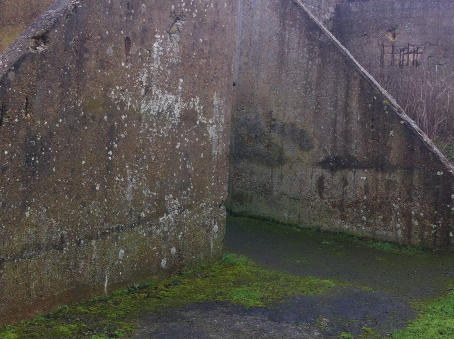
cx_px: 257
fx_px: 746
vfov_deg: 25.3
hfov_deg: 33.8
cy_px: 89
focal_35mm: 57
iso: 100
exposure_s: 1/120
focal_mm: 3.85
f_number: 2.8
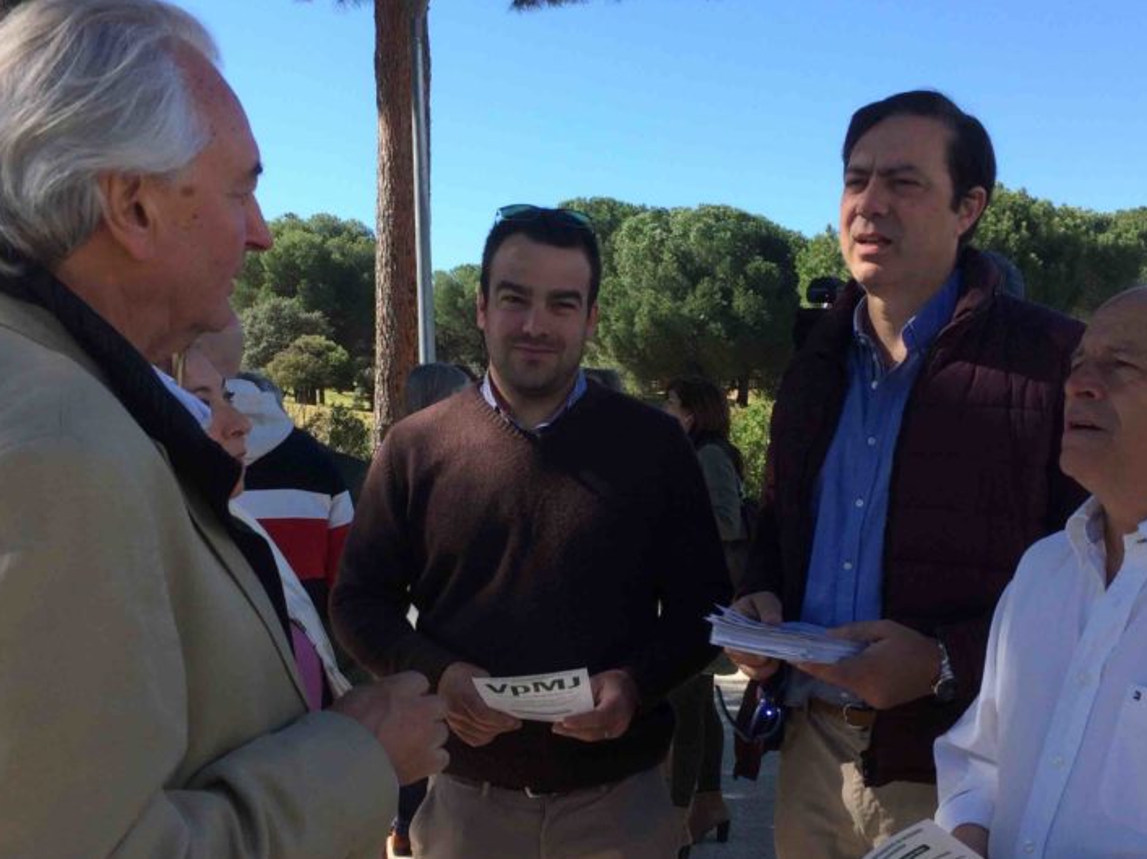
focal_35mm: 42
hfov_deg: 44.8
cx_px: 592
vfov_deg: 34.2
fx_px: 1391
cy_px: 517
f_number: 2.2
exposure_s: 1/873
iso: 32
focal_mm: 4.15
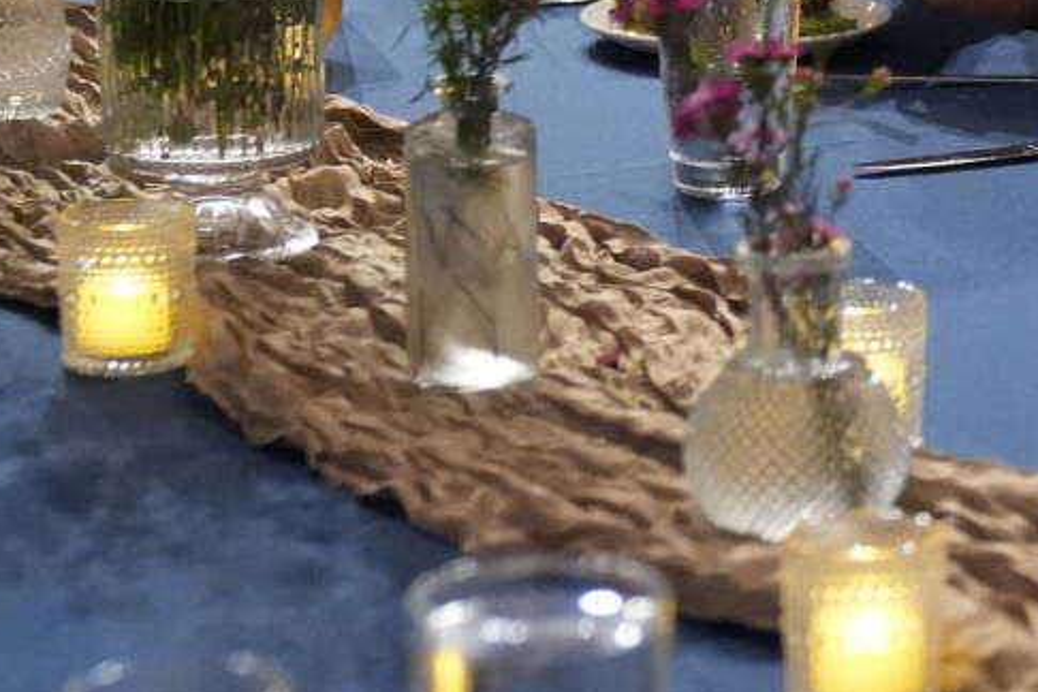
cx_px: 1777
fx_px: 5593
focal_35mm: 194
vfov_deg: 7.0
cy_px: -127
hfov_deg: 10.1
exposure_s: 1/250
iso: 8000
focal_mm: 46
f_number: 2.8
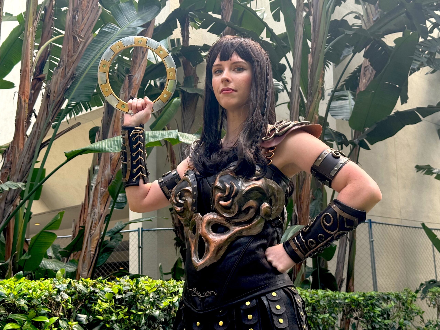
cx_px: 220
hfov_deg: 39.7
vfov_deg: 30.3
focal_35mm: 48
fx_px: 610
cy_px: 165
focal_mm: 6.76
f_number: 1.78
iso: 80
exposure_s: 1/176
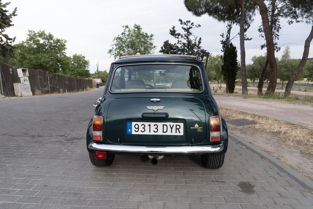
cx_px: 156
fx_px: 209
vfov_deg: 53.1
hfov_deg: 73.7
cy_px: 104
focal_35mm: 24
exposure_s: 1/160
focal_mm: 16
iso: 200
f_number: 8
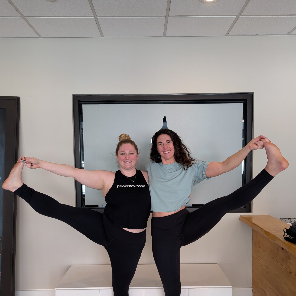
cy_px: 176
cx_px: 148
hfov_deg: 55.6
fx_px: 281
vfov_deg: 55.3
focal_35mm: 29
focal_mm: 6.9
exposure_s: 1/60
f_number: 1.68
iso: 53
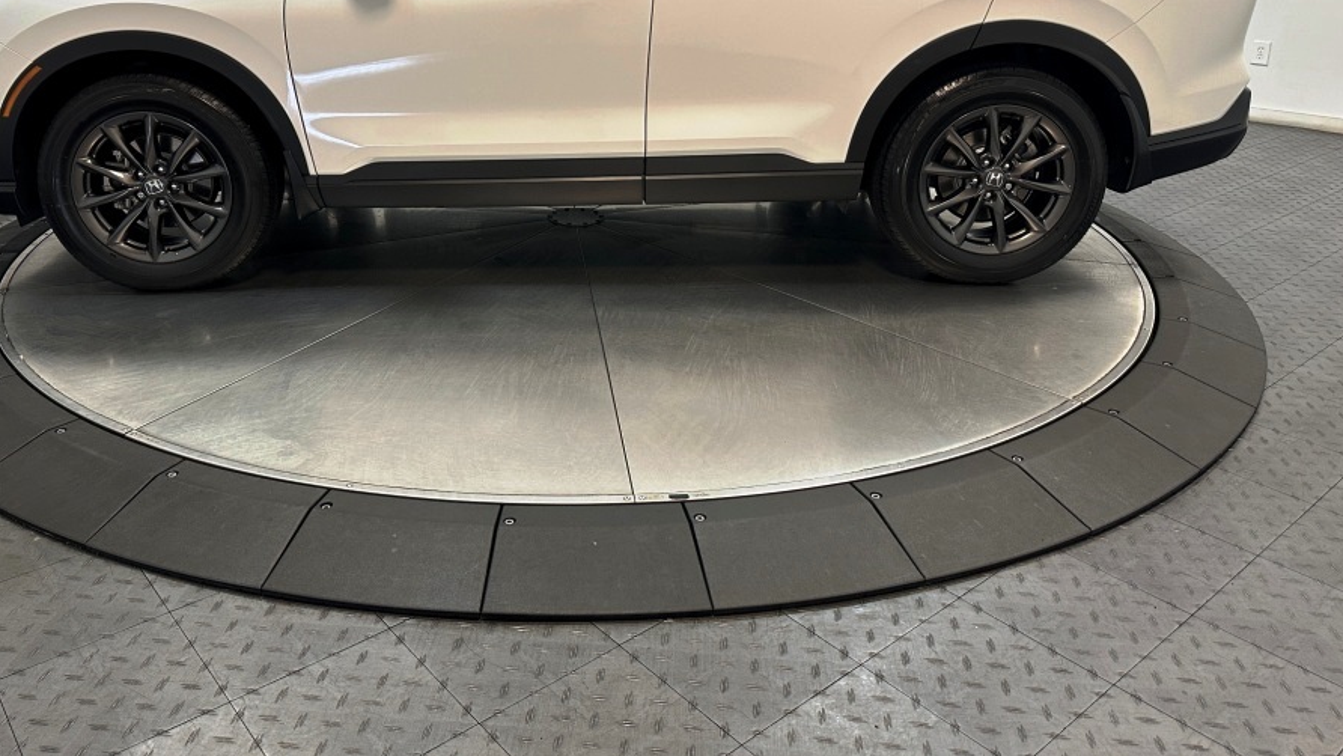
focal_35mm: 30
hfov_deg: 64.0
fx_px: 1068
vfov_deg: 38.0
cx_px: 575
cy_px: 193
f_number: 1.78
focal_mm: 6.86
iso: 200
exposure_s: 1/60
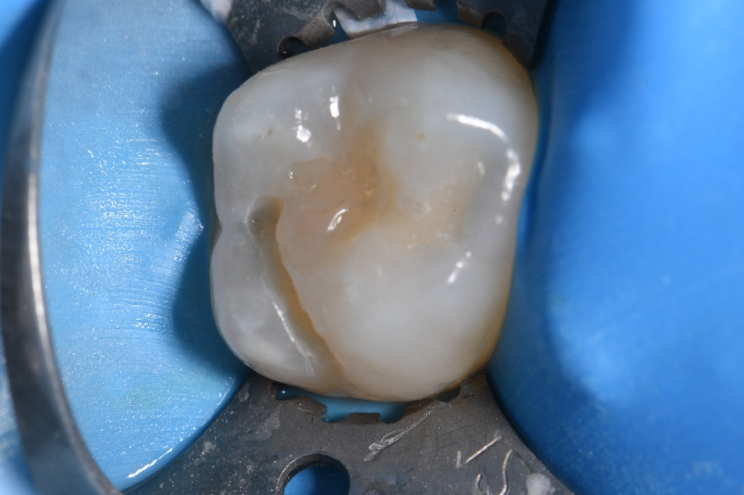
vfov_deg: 8.7
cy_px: 248
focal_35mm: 157
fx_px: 3243
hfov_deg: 13.1
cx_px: 372
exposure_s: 1/200
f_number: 32
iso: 200
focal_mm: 105
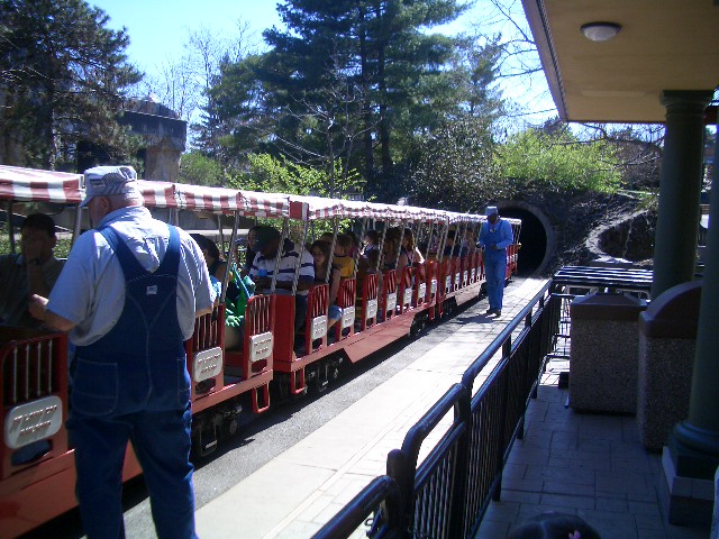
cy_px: 270
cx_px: 360
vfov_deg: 40.7
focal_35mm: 35
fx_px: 727
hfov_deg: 52.6
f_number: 2.6
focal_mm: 5.8
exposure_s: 1/640
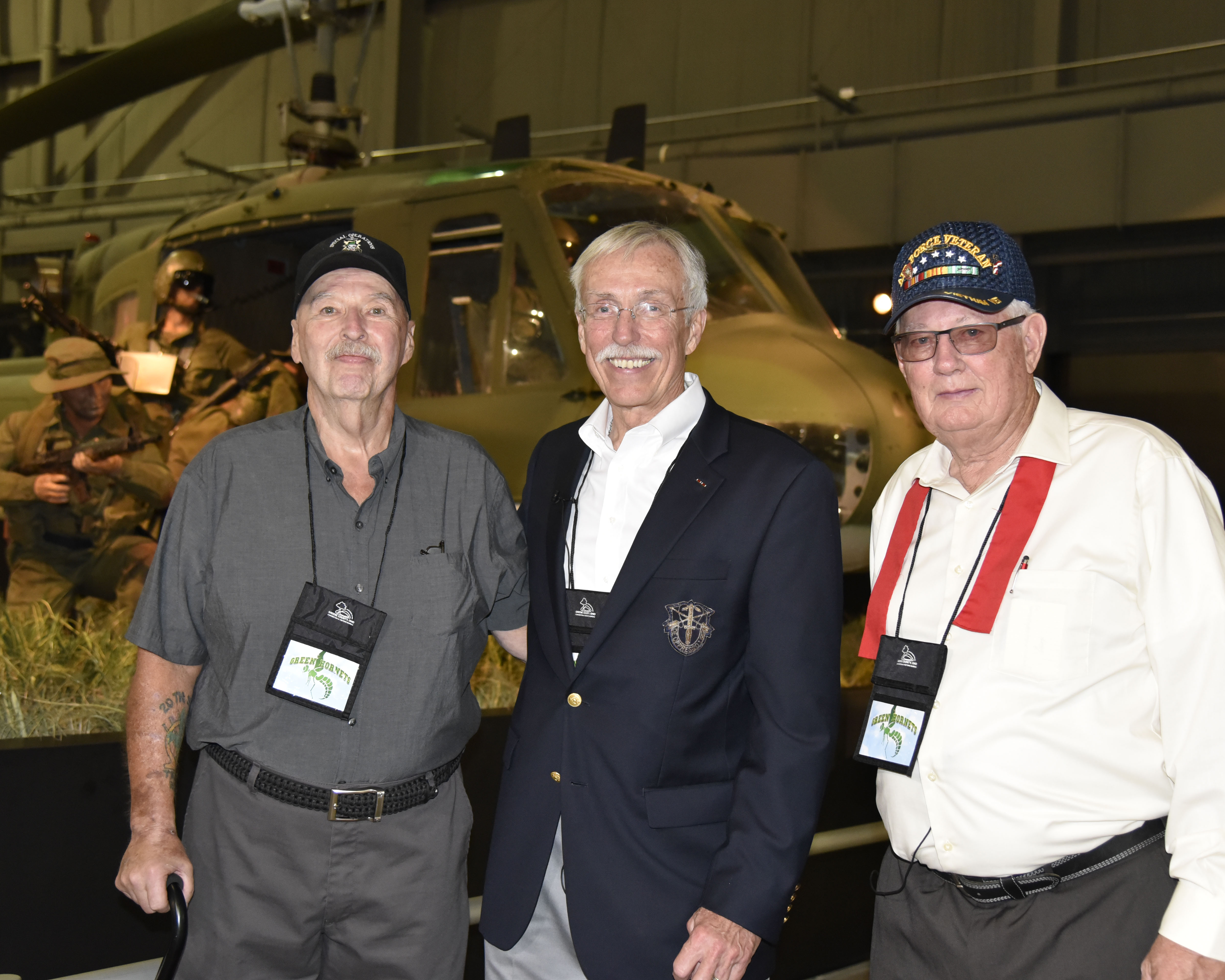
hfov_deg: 42.9
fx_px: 1559
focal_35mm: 43
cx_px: 585
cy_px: 488
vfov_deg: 34.9
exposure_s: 1/60
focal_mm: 38
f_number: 4
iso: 3200
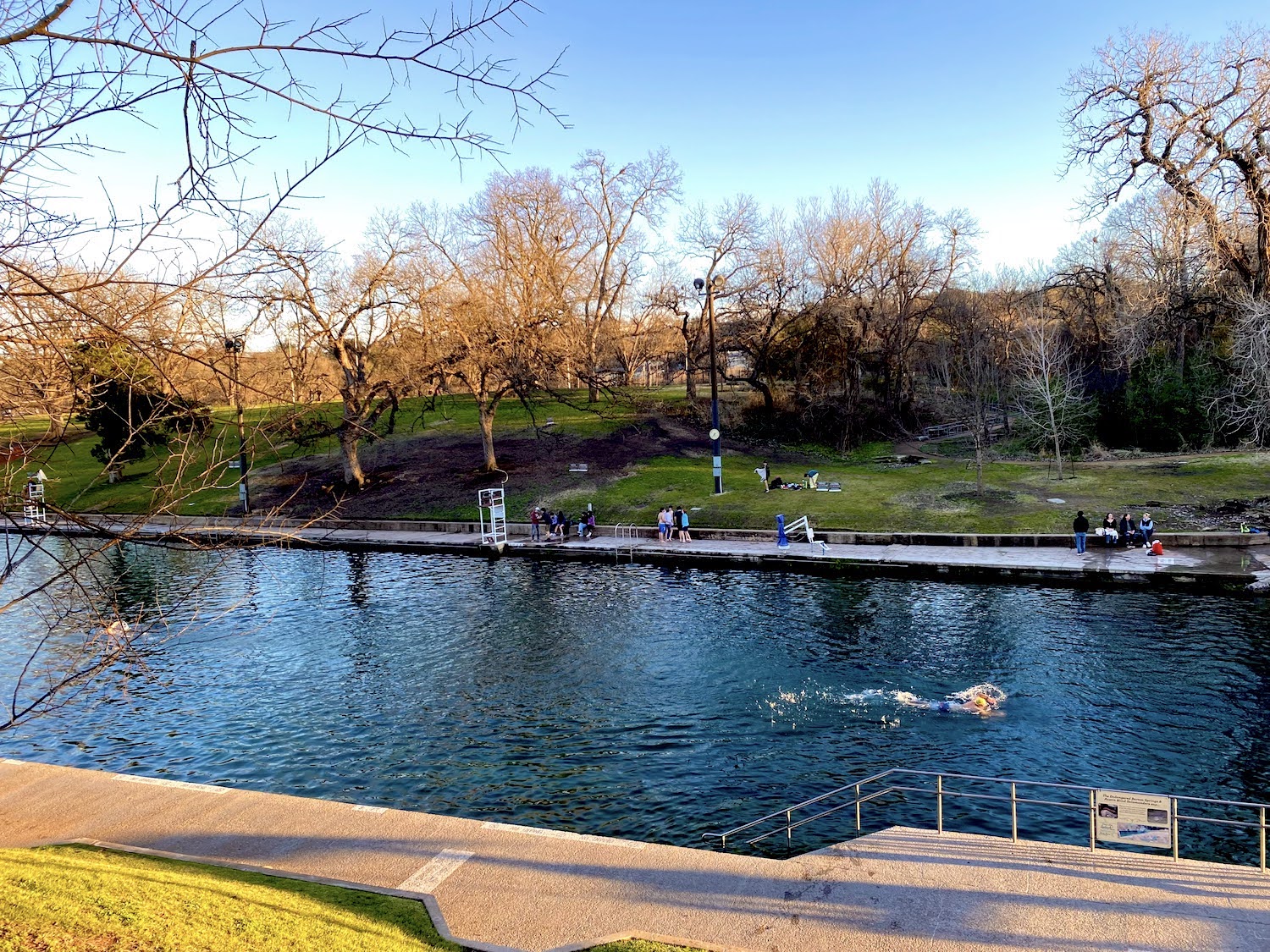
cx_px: 635
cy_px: 476
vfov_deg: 53.1
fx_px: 954
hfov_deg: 67.3
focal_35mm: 26
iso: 40
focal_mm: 4.25
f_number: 1.8
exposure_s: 1/122
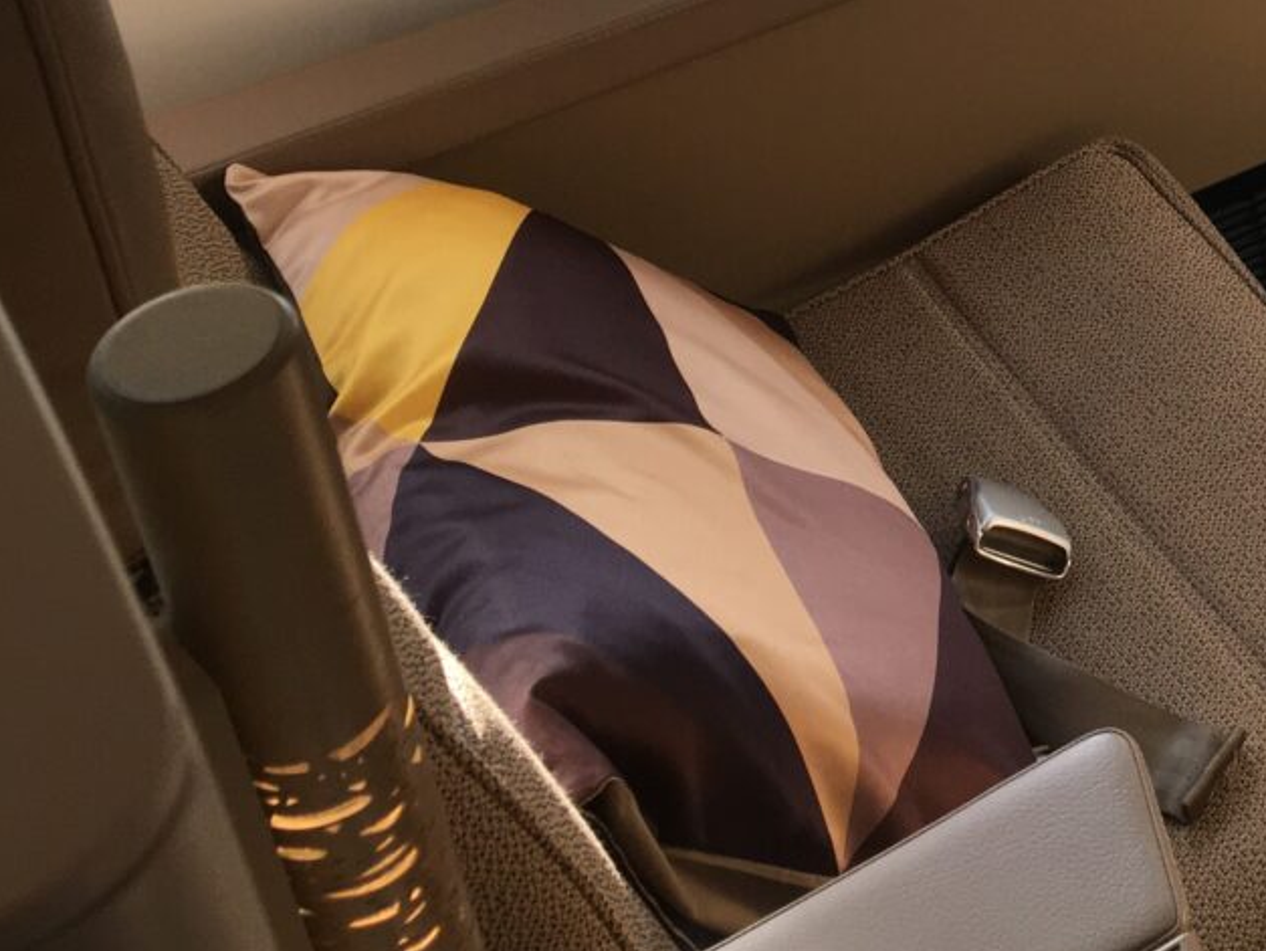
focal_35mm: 71
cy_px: -99
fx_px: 2598
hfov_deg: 25.5
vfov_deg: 19.8
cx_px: 1371
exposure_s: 1/100
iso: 40
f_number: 2.2
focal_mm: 4.15
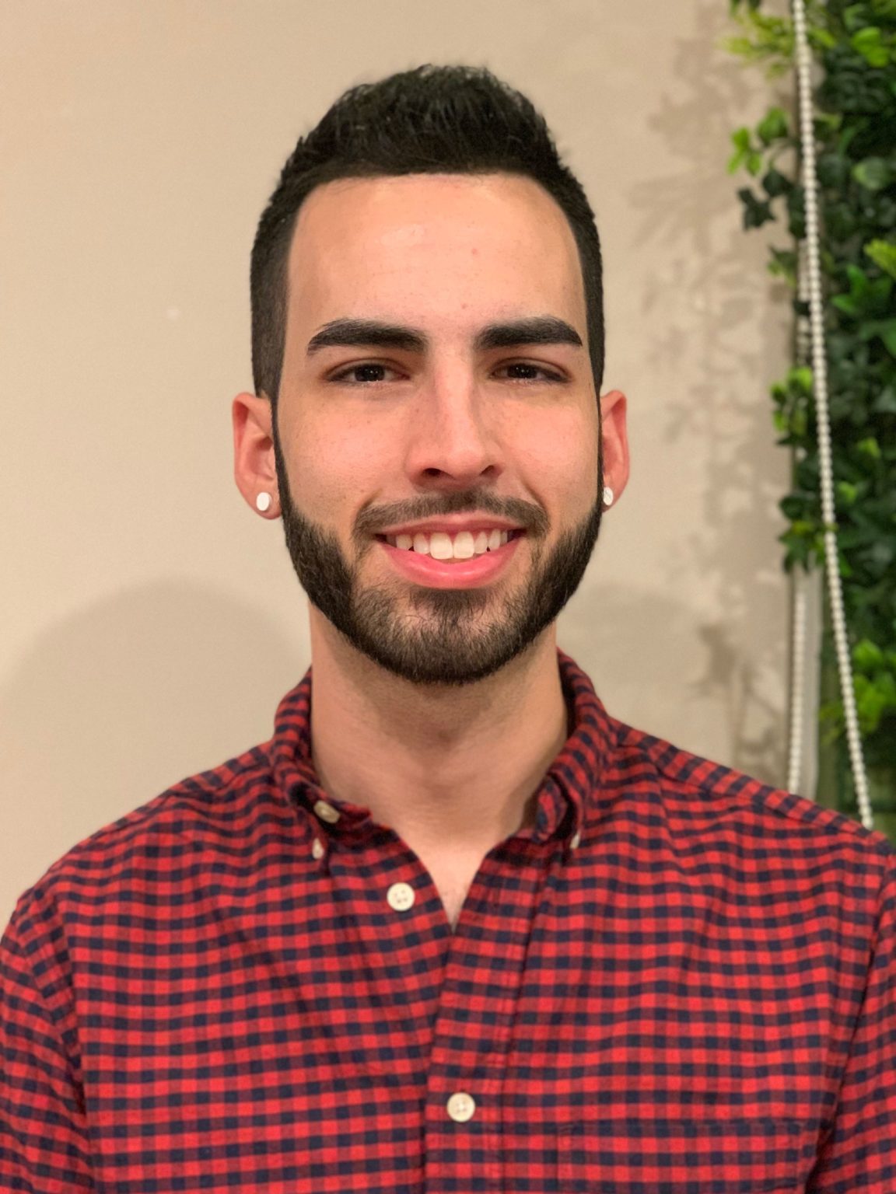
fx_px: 1795
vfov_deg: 36.8
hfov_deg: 28.0
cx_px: 448
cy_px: 597
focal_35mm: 52
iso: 500
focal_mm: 6
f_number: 2.4
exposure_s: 1/40
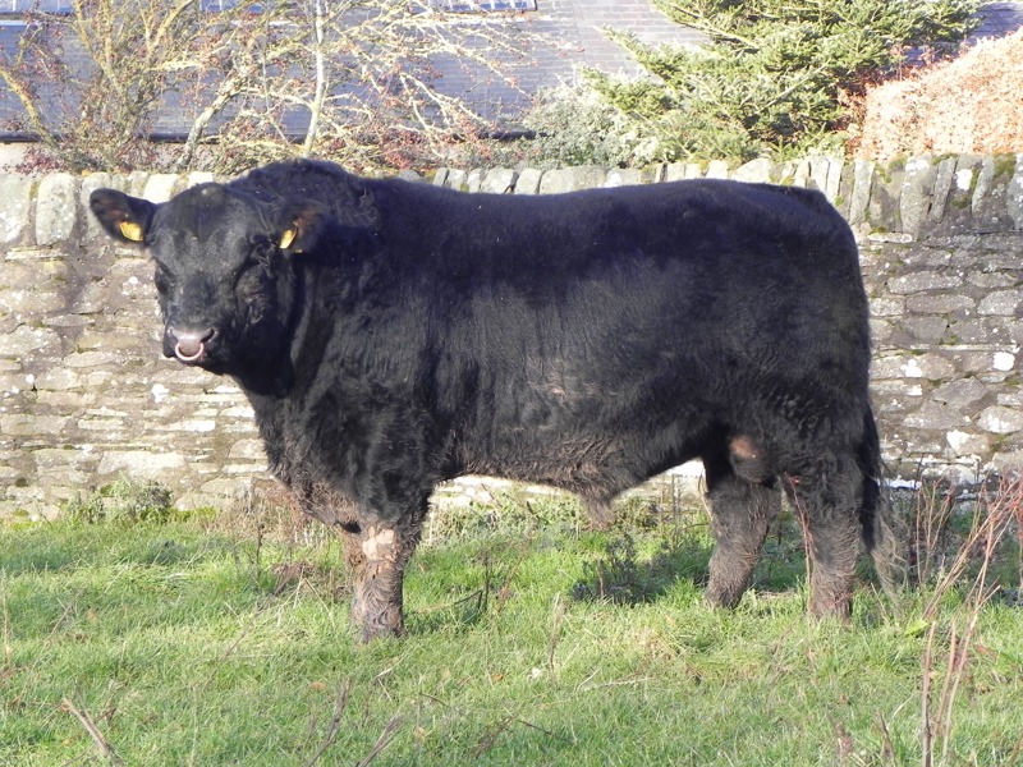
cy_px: 384
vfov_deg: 12.7
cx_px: 512
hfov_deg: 16.8
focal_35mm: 117
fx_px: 3458
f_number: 4
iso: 160
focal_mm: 20.8
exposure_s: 1/136
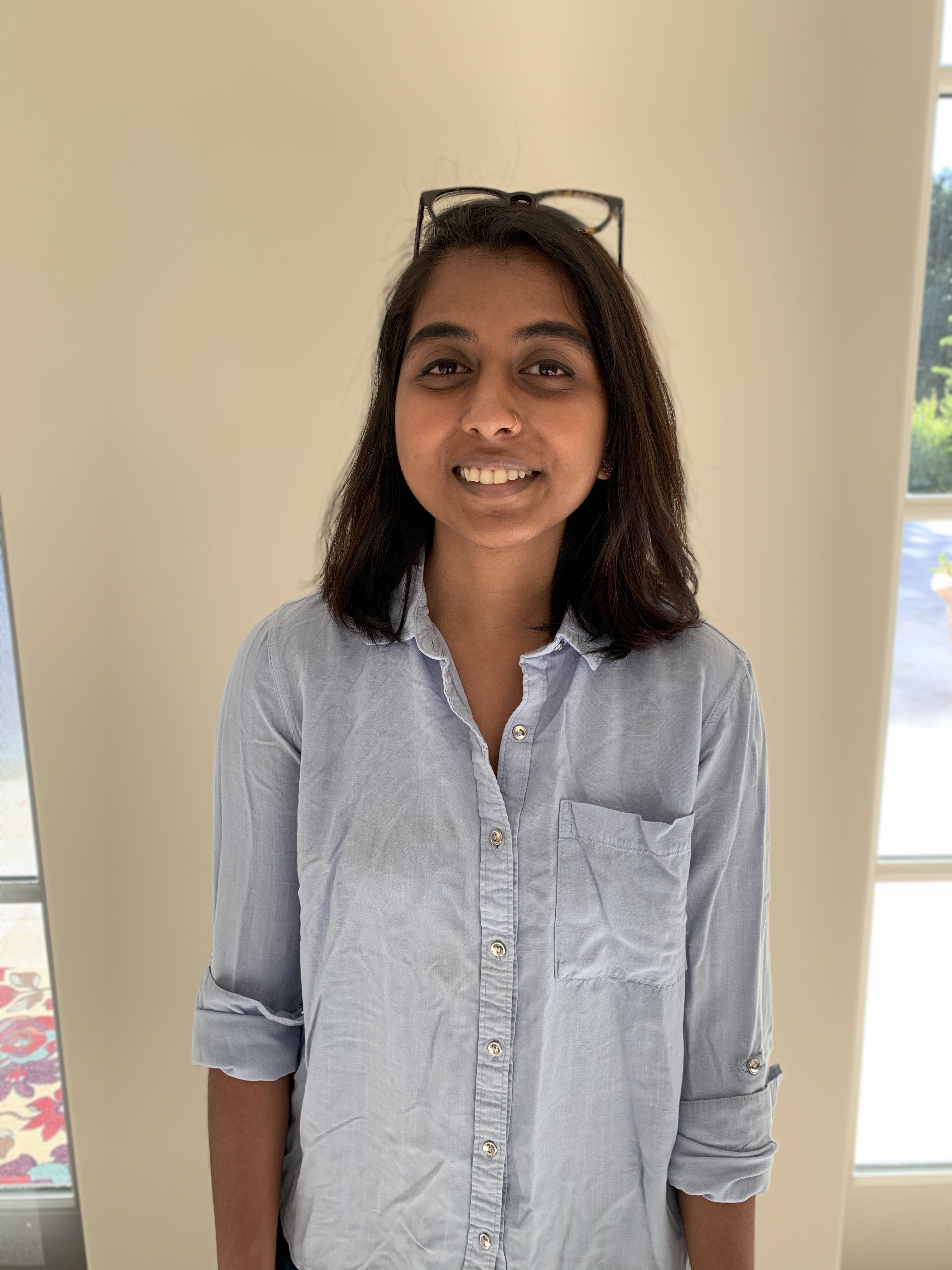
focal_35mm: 26
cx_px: 476
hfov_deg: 53.1
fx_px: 953
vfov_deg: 67.3
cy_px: 635
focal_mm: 4.25
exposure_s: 1/122
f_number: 1.8
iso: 40
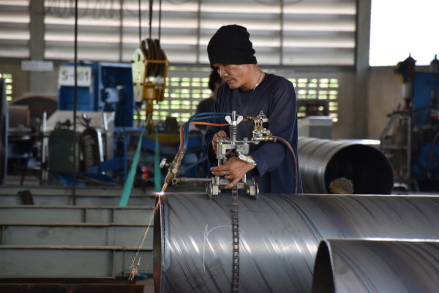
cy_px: 146
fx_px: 2561
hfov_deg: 9.8
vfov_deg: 6.5
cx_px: 220
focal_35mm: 210
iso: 500
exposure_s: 1/160
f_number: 5.6
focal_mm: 140
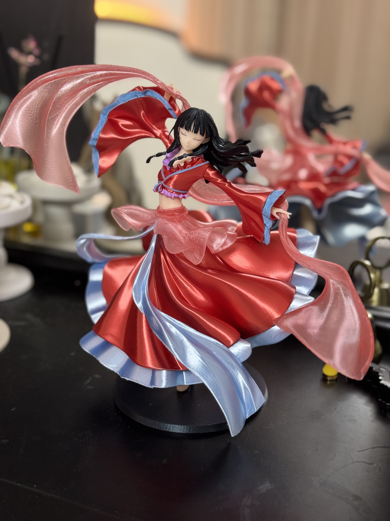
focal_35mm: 48
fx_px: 721
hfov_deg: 30.3
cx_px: 195
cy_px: 260
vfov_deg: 39.7
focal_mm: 6.76
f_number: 1.78
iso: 320
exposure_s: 1/40
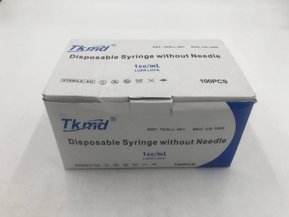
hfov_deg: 63.4
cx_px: 144
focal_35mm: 28
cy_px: 108
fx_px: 234
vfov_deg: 49.7
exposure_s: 1/213
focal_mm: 3.99
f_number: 1.8
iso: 20
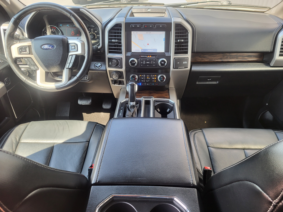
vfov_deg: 53.1
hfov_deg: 67.3
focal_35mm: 26
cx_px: 142
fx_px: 213
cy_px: 106
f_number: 1.8
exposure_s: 1/120
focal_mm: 5.4
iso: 80
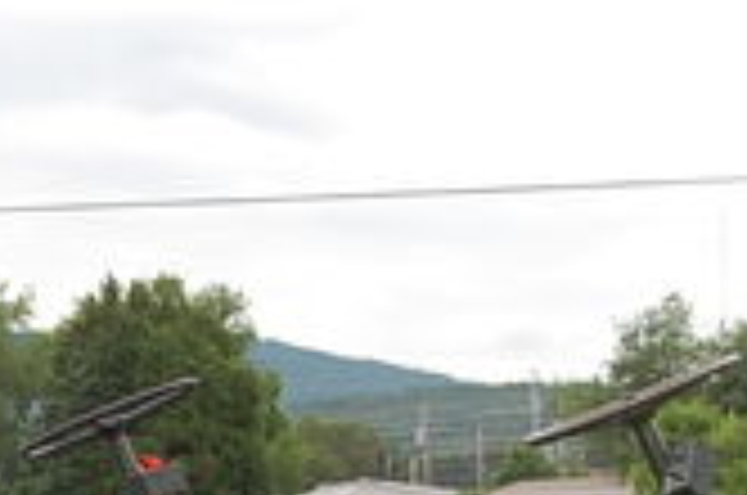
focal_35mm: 172
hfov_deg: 11.6
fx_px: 3562
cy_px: 688
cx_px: -225
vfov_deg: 7.8
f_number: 5.6
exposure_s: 1/500
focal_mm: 20
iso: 360
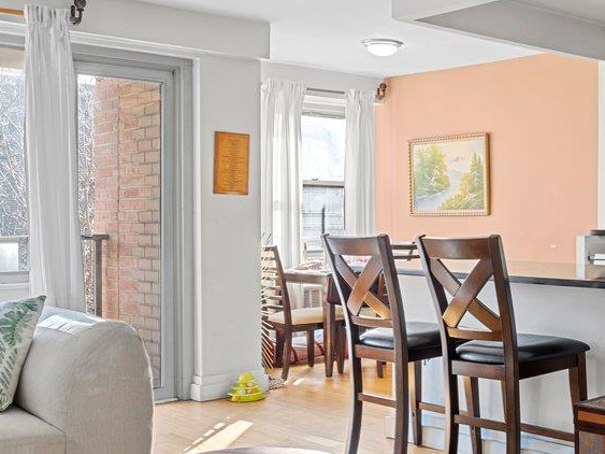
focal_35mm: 49
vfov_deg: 29.6
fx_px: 856
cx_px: 520
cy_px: 256
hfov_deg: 36.9
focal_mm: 14
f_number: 10
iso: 200
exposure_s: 1.6
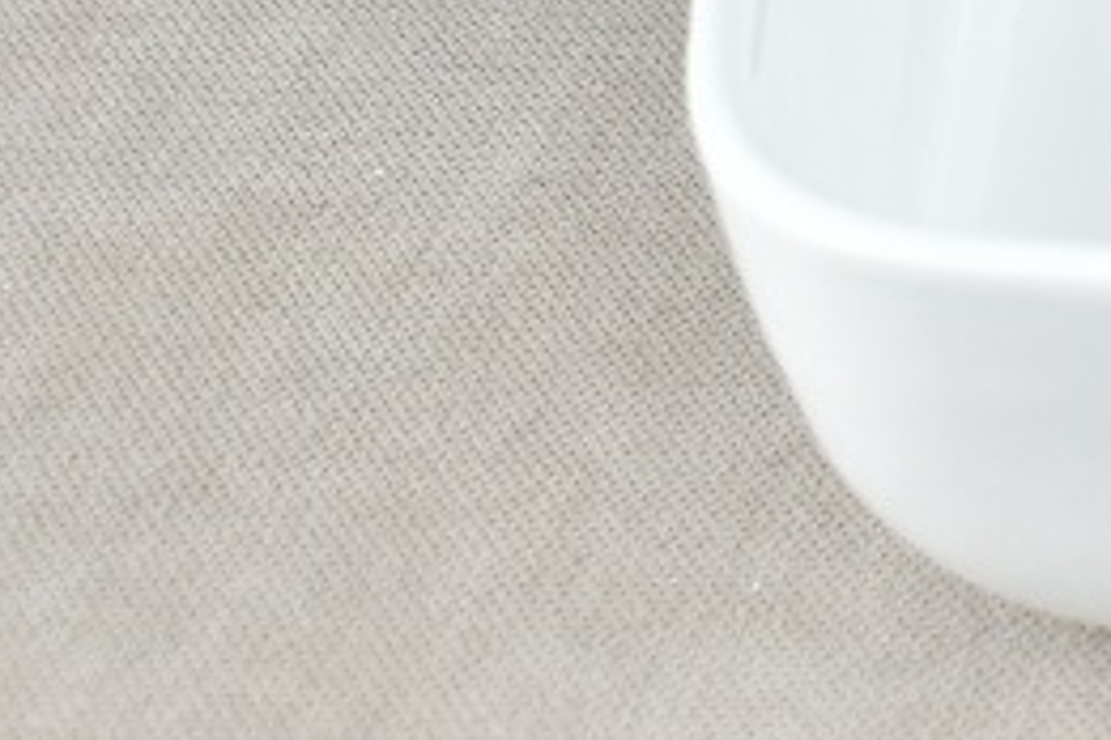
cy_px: -102
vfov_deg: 8.2
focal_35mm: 167
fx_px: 5151
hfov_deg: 11.5
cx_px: 1894
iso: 800
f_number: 4.5
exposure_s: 1/100
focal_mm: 29
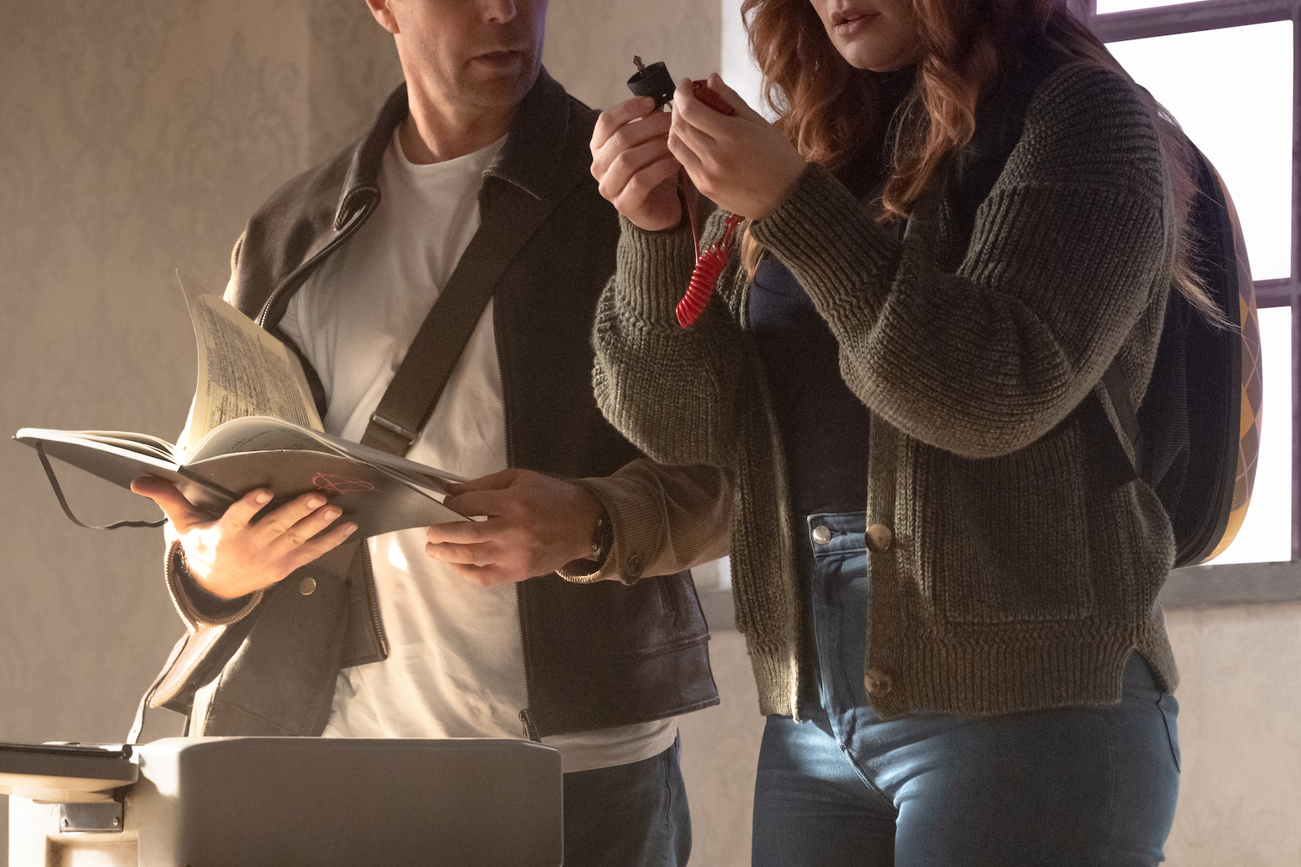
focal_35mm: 156
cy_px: 404
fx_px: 5637
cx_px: 518
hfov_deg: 13.2
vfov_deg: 8.8
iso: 3200
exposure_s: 1/250
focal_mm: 101
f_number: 5.6
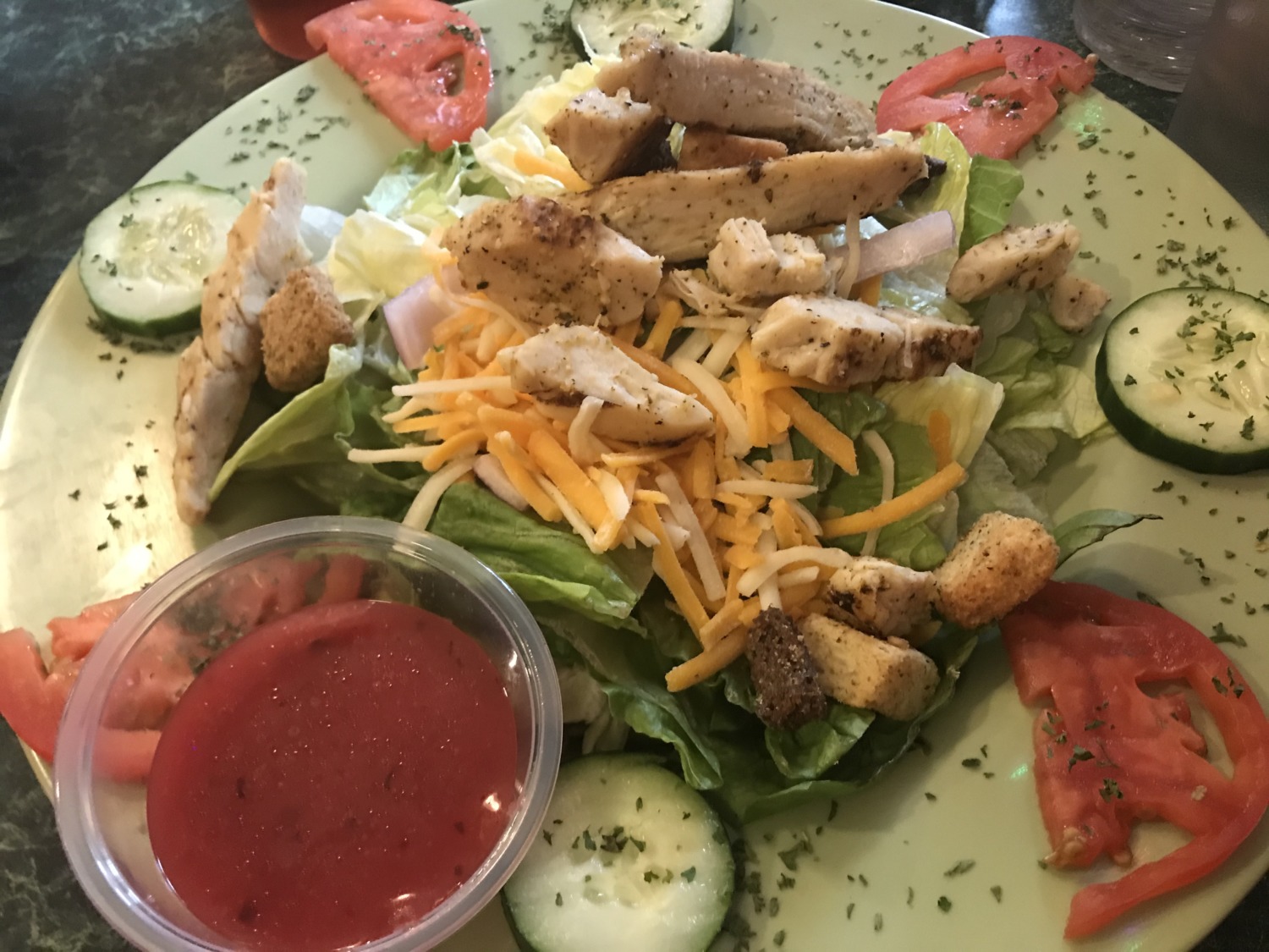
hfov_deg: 63.4
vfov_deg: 49.7
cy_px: 476
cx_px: 634
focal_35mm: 28
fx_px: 1026
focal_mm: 3.99
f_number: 1.8
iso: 80
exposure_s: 1/7
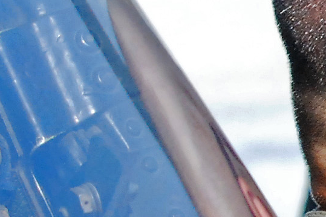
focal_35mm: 754
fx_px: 6825
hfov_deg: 2.7
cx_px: 1169
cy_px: 272
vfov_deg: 1.8
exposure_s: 1/1000
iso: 800
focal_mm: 70
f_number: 8
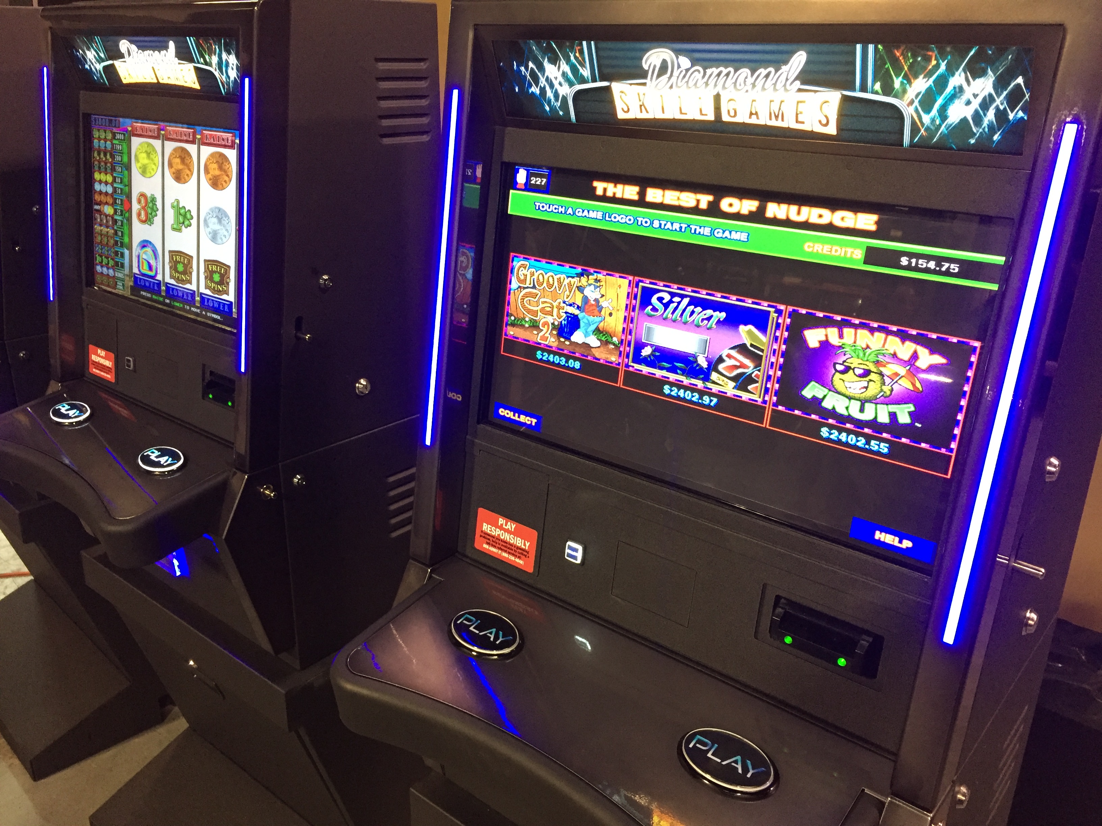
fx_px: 923
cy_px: 413
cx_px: 551
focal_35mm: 29
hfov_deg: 61.7
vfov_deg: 48.2
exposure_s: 1/24
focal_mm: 4.15
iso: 250
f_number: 2.2
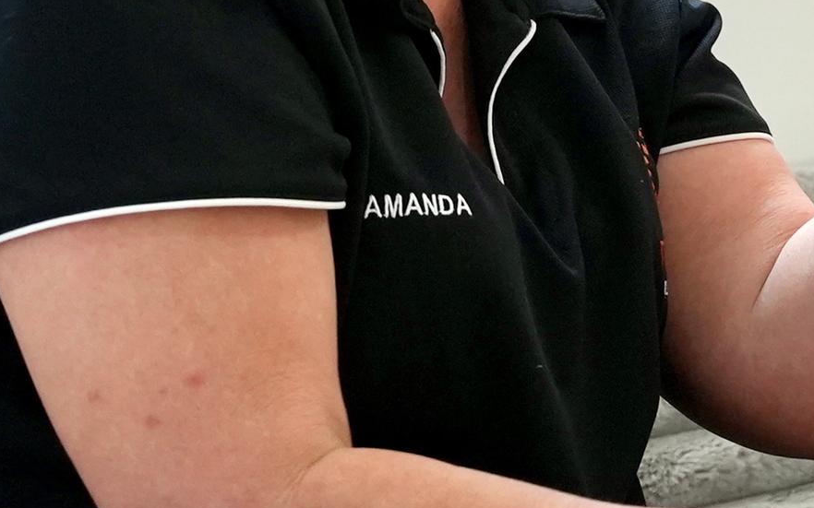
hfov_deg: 7.1
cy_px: -89
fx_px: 6410
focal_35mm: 289
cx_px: 1402
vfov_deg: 4.5
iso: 1600
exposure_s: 1/160
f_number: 4
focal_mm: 50
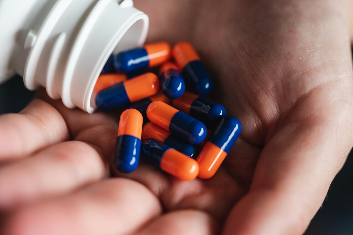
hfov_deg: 22.6
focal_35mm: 90
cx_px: 176
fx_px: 882
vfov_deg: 15.2
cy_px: 118
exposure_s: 1/200
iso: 500
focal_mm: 90
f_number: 3.5
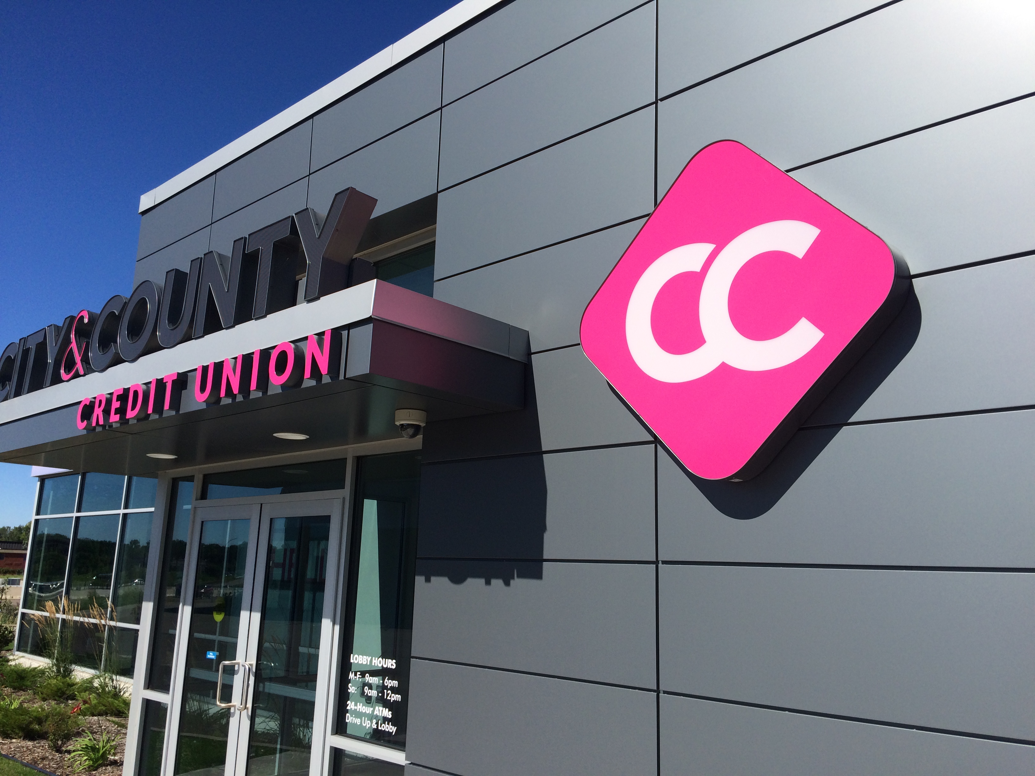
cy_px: 388
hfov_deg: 61.7
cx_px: 518
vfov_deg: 48.2
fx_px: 867
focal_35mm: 29
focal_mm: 4.15
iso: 32
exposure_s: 1/2564
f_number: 2.2
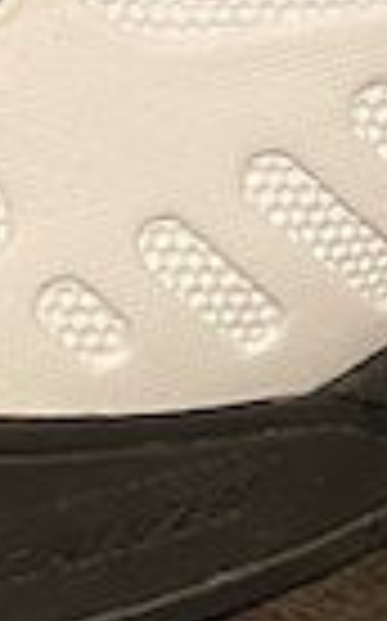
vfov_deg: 11.9
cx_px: 234
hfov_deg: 8.2
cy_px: -567
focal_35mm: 160
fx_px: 2706
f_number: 1.8
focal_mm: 4.25
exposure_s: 1/40
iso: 500
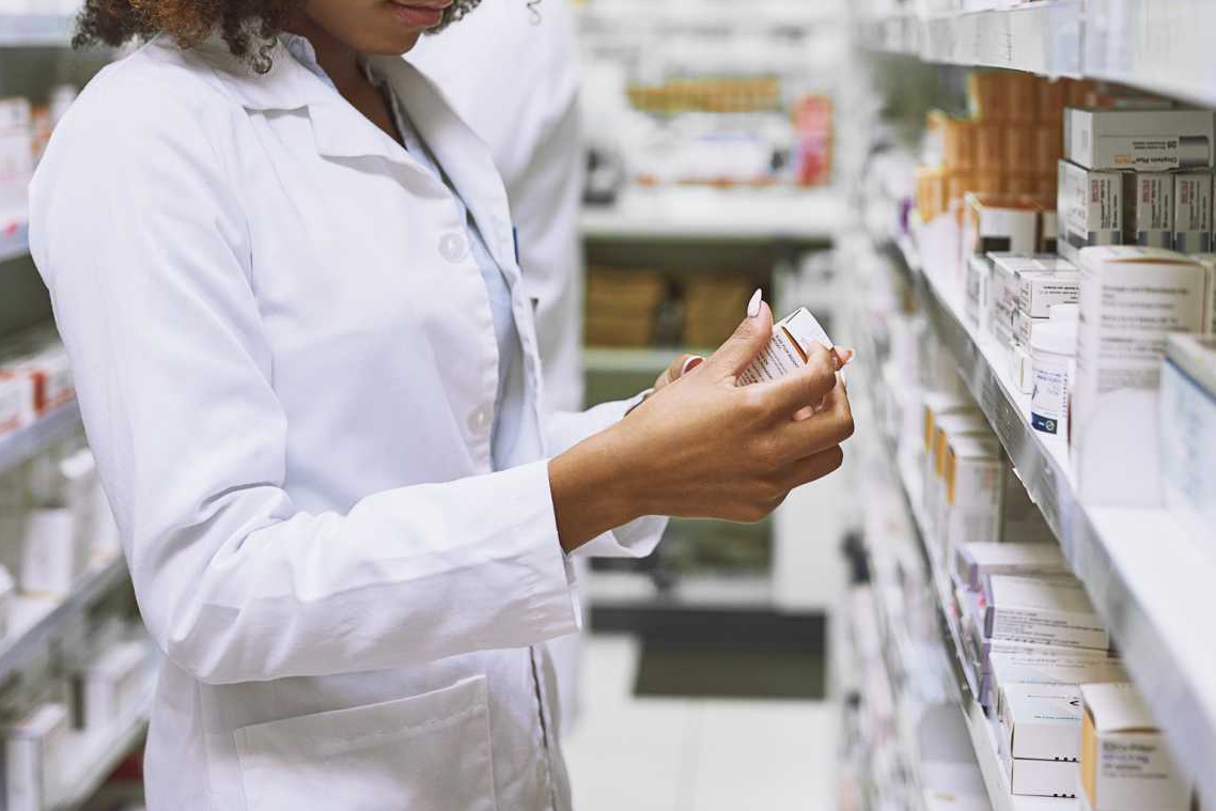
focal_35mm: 63
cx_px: 648
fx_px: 2128
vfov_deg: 21.2
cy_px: 107
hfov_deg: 31.9
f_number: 2
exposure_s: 1/200
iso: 400
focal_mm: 35
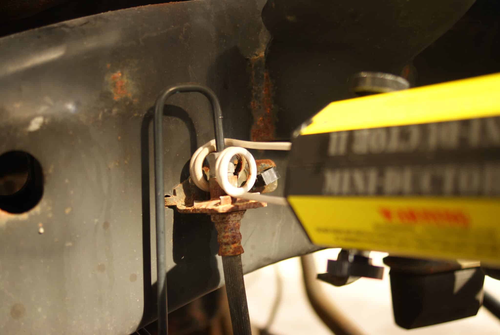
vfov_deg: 29.9
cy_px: 168
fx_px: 626
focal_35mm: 45
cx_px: 250
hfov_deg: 43.6
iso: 125
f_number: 2.8
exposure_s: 1/50
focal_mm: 30
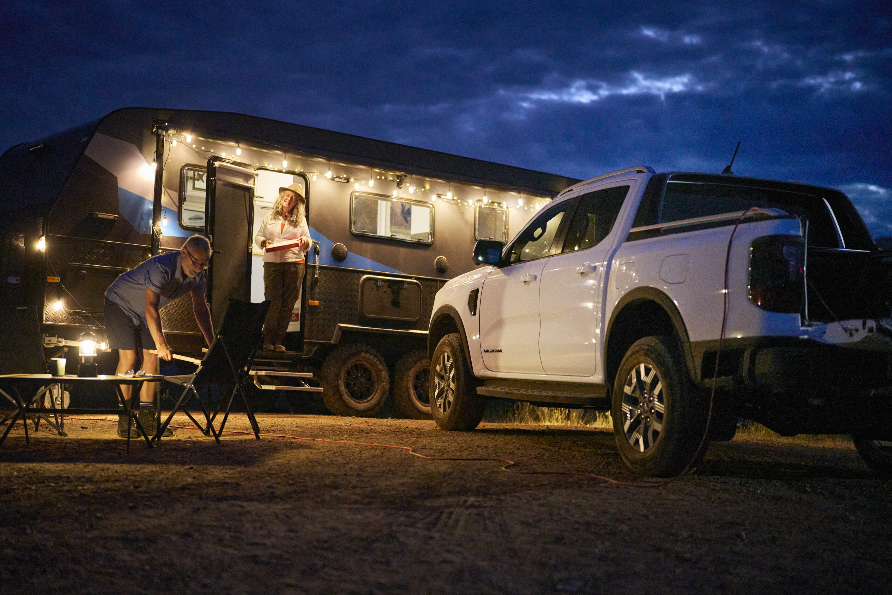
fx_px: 1288
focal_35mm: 52
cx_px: 431
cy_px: 303
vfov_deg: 26.0
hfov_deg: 38.2
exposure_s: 1/50
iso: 12800
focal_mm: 50
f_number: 1.4
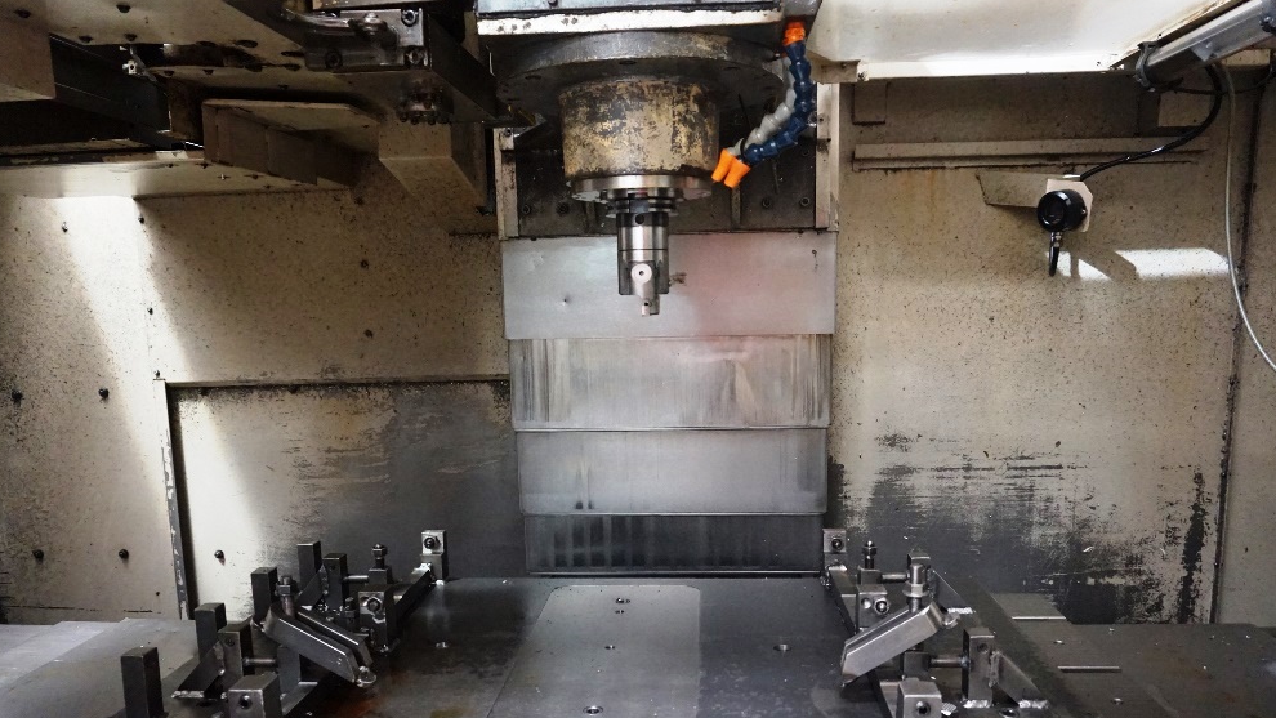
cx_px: 648
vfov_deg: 44.2
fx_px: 880
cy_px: 427
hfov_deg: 71.9
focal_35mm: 26
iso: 3200
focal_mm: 16
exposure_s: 1/20
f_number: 3.5
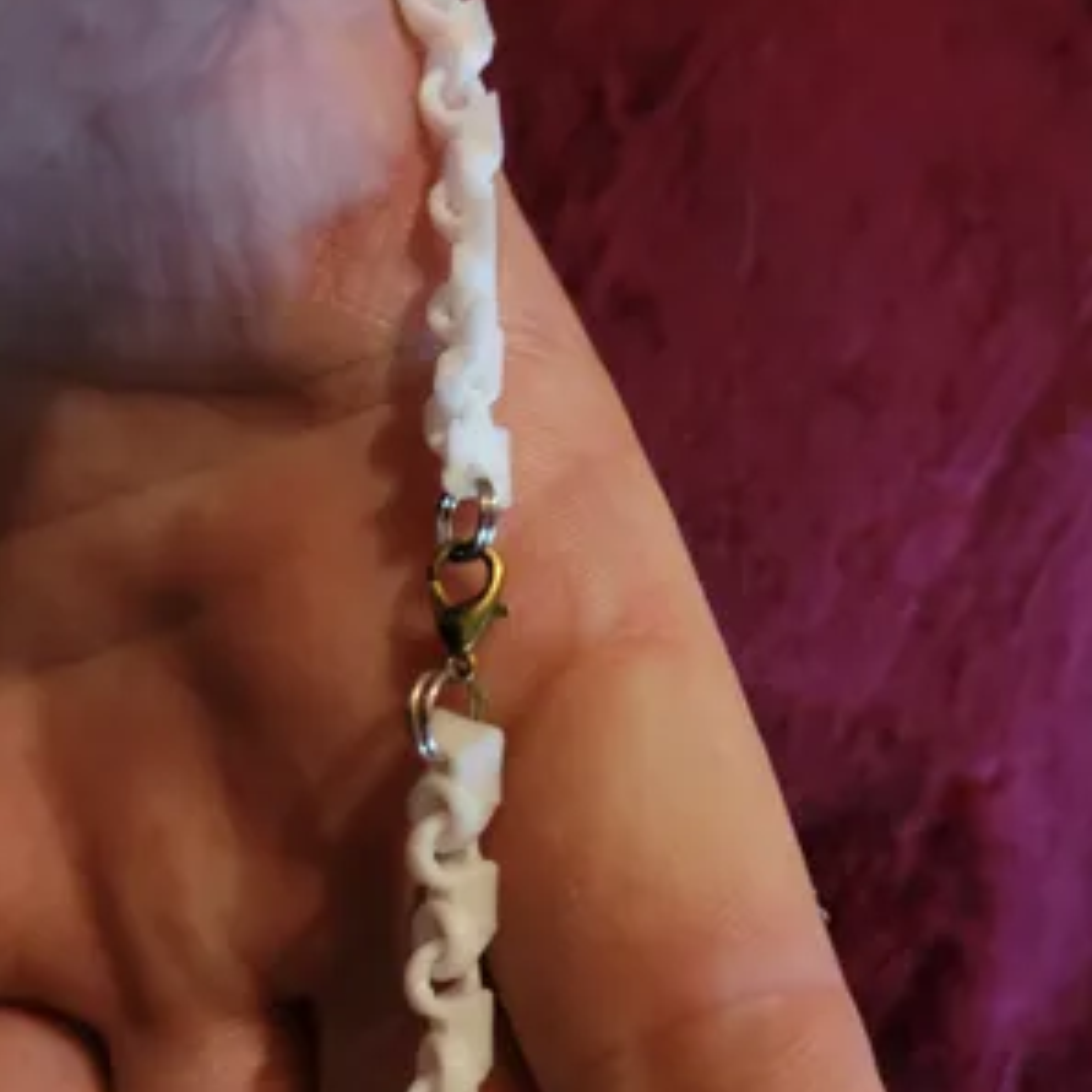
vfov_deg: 52.5
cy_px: 596
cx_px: 544
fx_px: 1106
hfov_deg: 52.5
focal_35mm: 31
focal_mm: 5.4
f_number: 1.8
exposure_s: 1/30
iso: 500
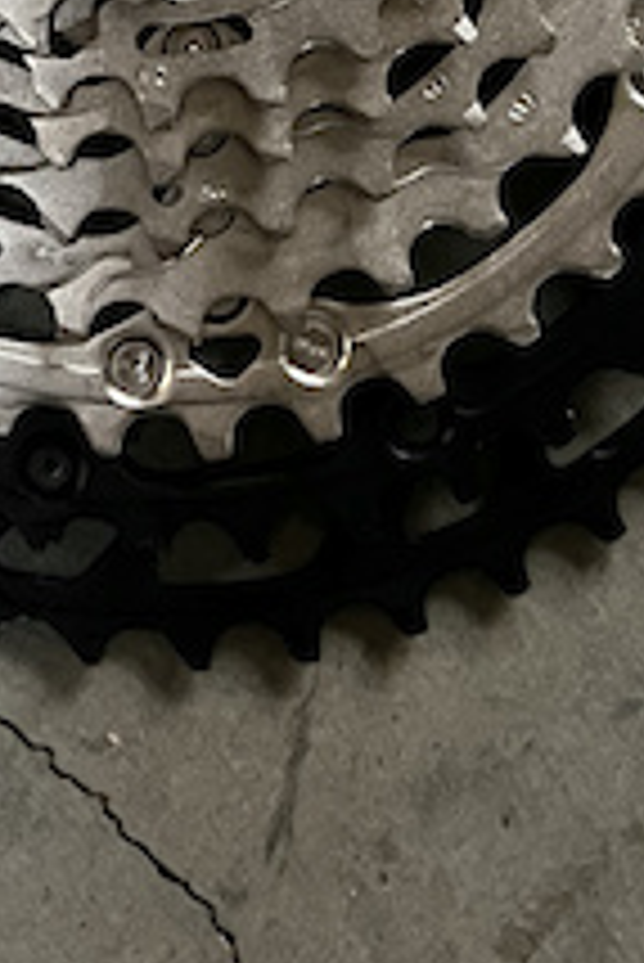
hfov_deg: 13.3
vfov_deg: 18.5
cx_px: -59
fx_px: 2706
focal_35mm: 101
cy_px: -369
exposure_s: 1/60
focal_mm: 5.7
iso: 500
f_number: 1.5
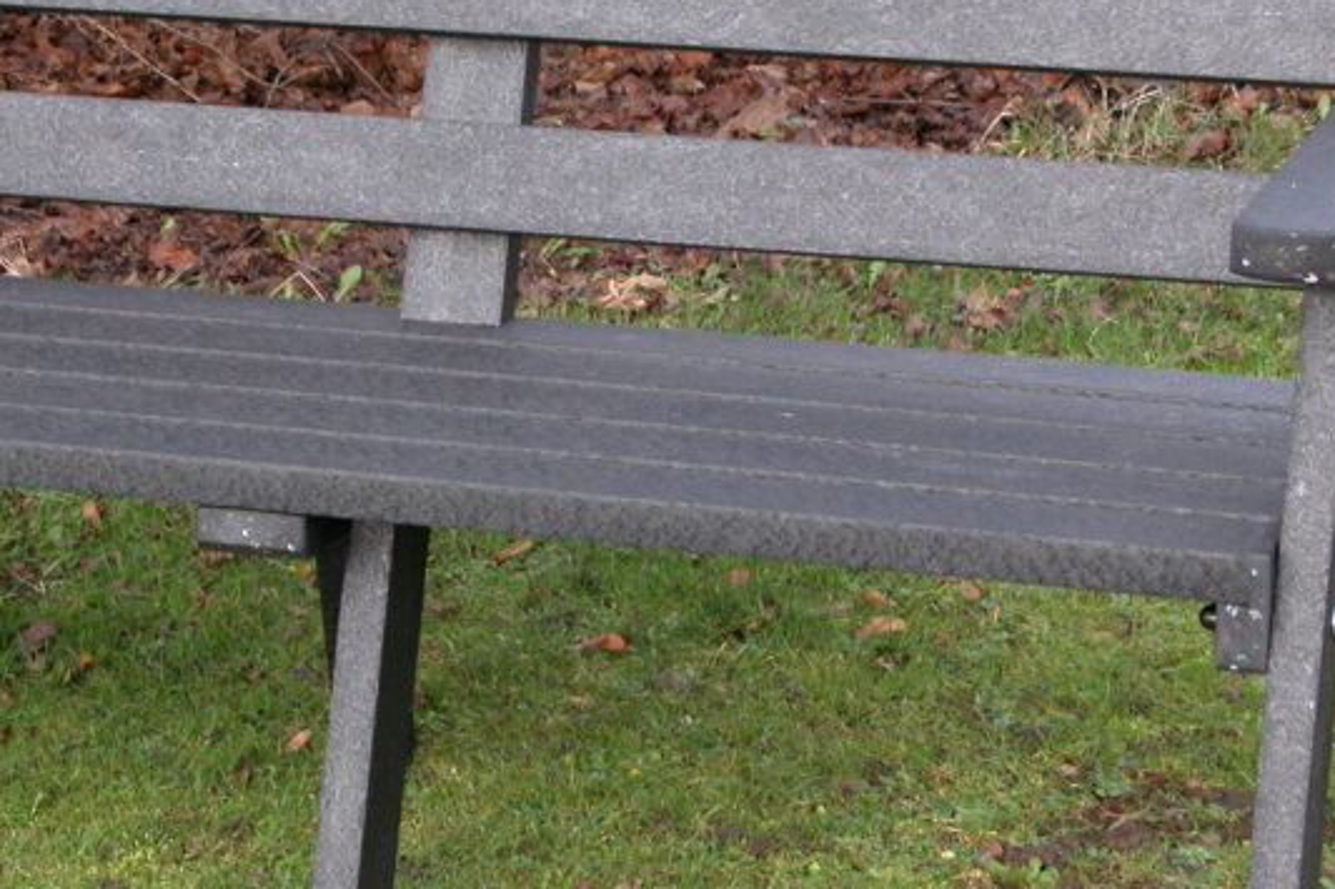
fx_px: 5190
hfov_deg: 14.6
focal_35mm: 140
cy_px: 388
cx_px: 361
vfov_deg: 9.8
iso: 100
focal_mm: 17.8
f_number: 4.2
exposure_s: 1/109
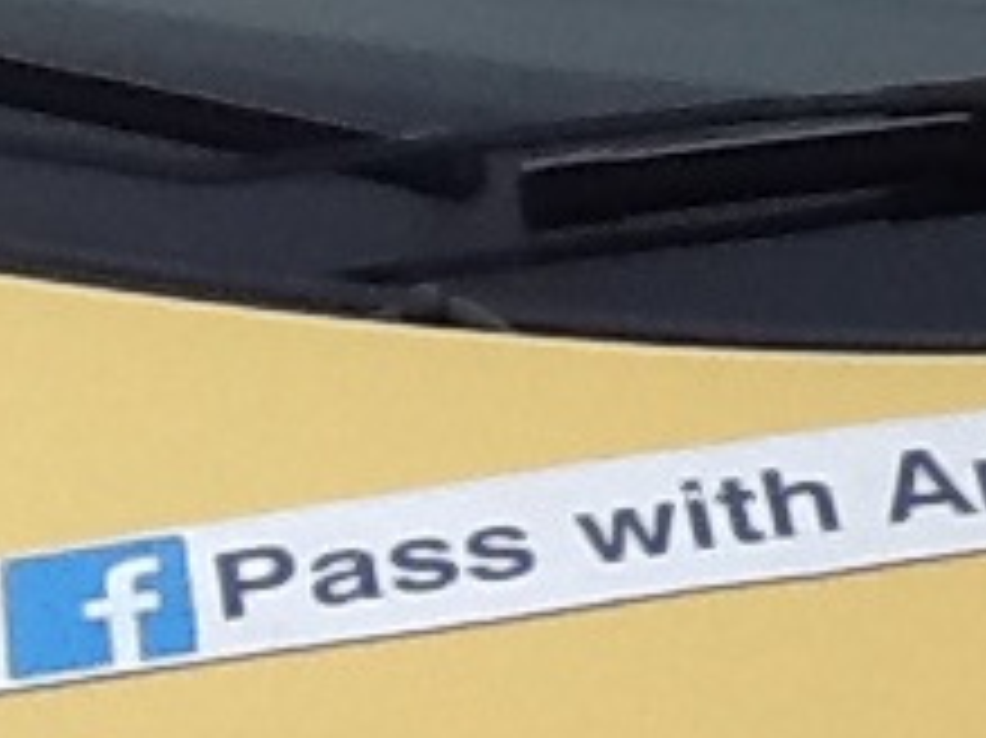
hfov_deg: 9.9
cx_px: 1486
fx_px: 5494
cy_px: -724
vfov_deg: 7.4
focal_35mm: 193
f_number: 2.4
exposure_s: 1/486
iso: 40
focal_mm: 2.03
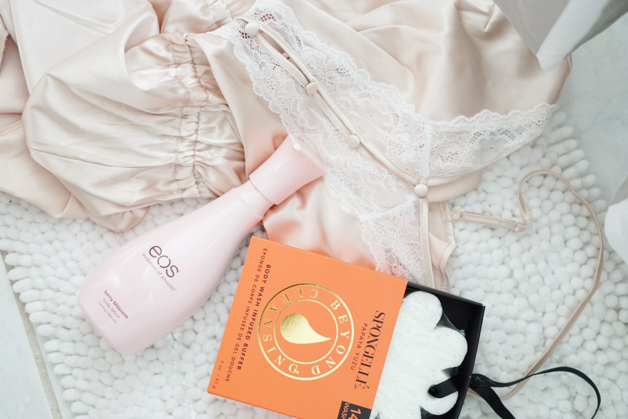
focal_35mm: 52
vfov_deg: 25.8
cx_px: 314
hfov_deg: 37.8
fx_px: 916
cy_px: 210
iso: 100
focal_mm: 35
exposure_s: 1/60
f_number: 1.8
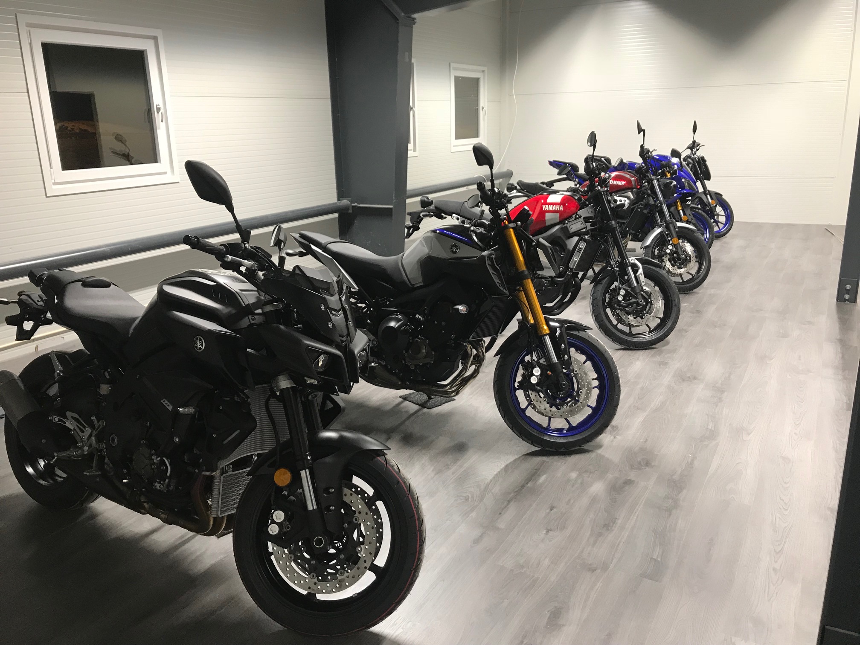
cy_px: 322
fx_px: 696
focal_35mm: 28
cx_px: 430
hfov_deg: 63.4
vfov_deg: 49.7
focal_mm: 3.99
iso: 40
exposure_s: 1/20
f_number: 1.8
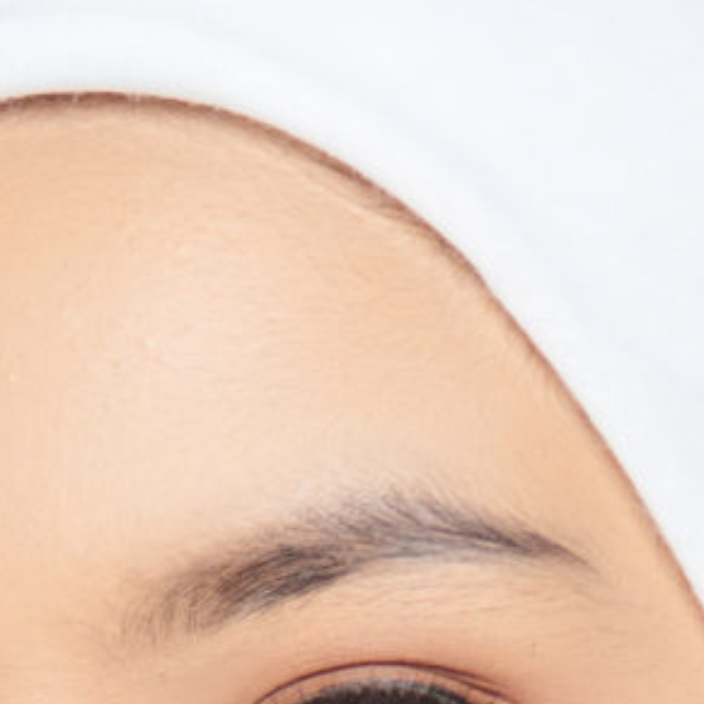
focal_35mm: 786
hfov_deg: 2.2
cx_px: 64
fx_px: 18085
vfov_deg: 2.2
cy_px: 2076
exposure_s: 1/160
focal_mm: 105
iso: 200
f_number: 6.3
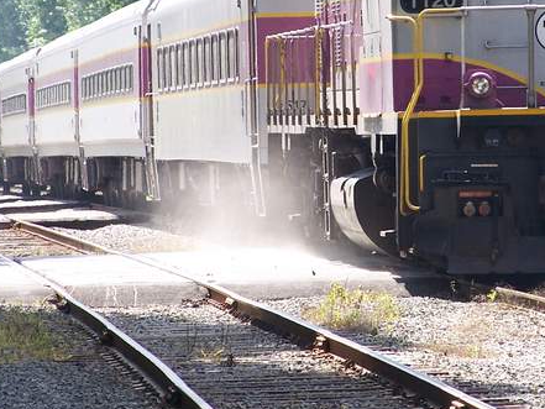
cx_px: 371
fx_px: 6614
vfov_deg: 3.5
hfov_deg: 4.7
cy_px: 106
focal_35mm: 420
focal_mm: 36.2
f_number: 3.2
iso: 80
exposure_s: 1/320
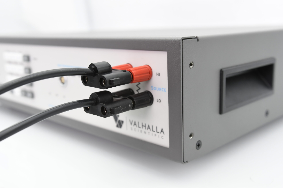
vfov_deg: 31.9
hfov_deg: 46.4
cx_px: 142
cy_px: 94
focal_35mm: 42
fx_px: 330
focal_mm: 28
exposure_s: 1/80
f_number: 4.5
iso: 400
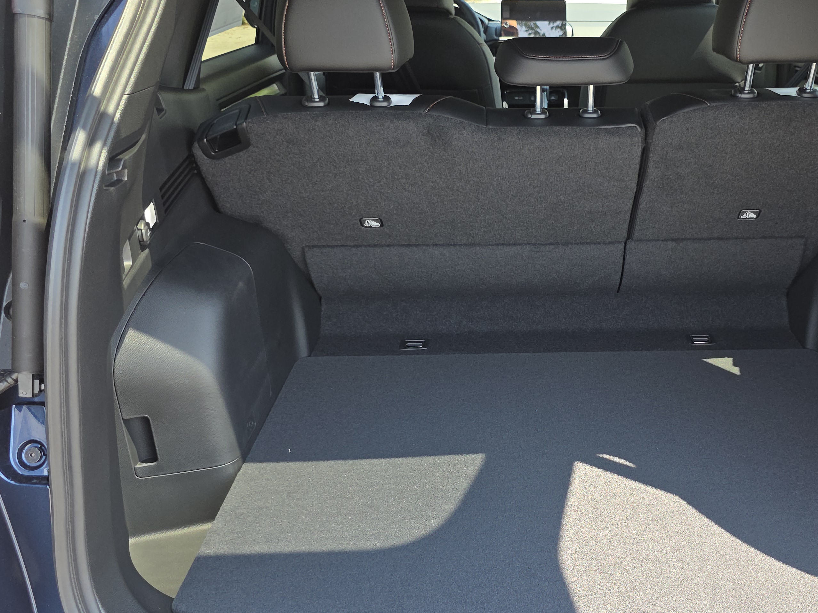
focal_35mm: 36
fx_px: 851
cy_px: 330
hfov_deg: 50.5
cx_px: 543
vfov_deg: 39.6
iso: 50
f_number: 1.7
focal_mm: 6.3
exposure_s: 1/359
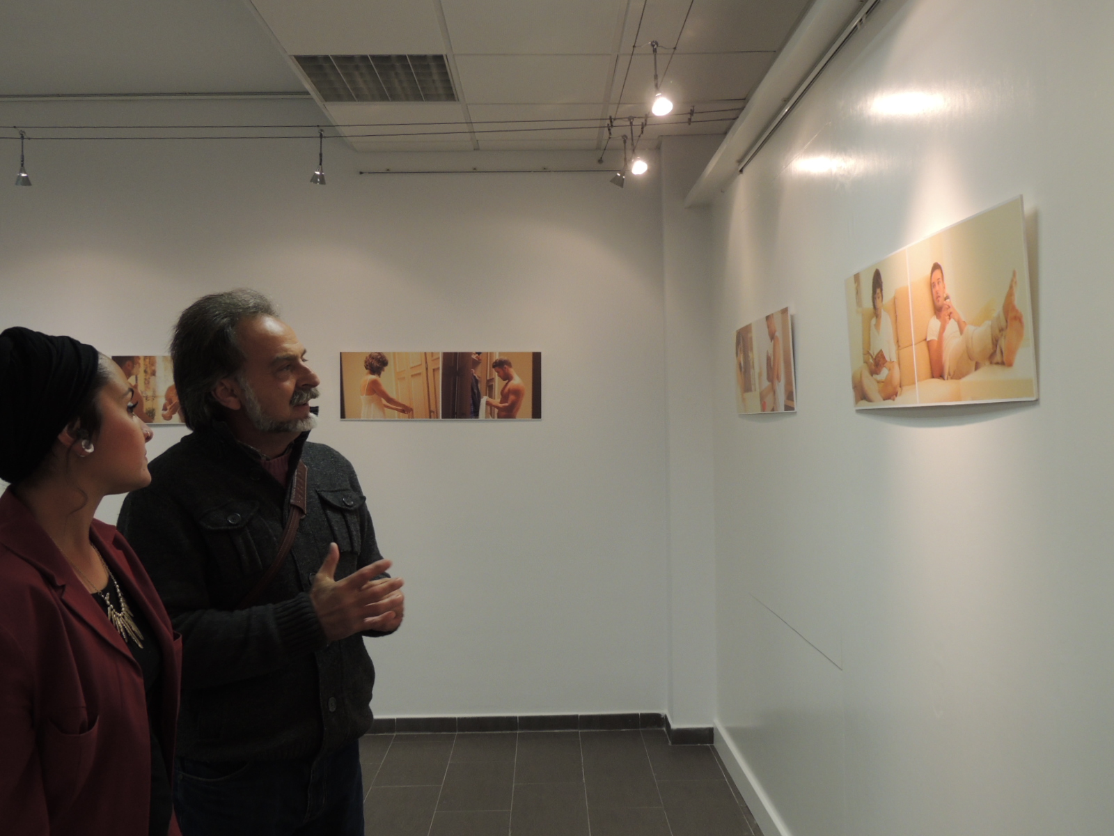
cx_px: 557
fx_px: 1062
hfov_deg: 55.4
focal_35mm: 33
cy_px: 418
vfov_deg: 42.9
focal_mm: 5.8
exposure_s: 1/50
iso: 200
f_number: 3.2
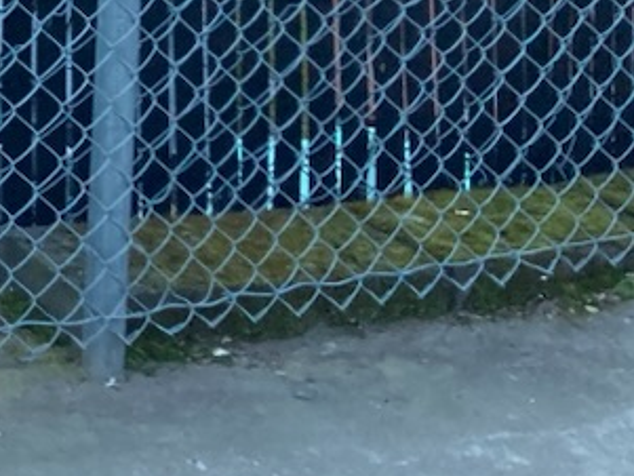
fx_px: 2180
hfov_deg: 13.9
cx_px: -659
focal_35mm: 119
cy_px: -442
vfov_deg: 11.4
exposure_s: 1/60
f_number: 1.8
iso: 100
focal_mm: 3.99
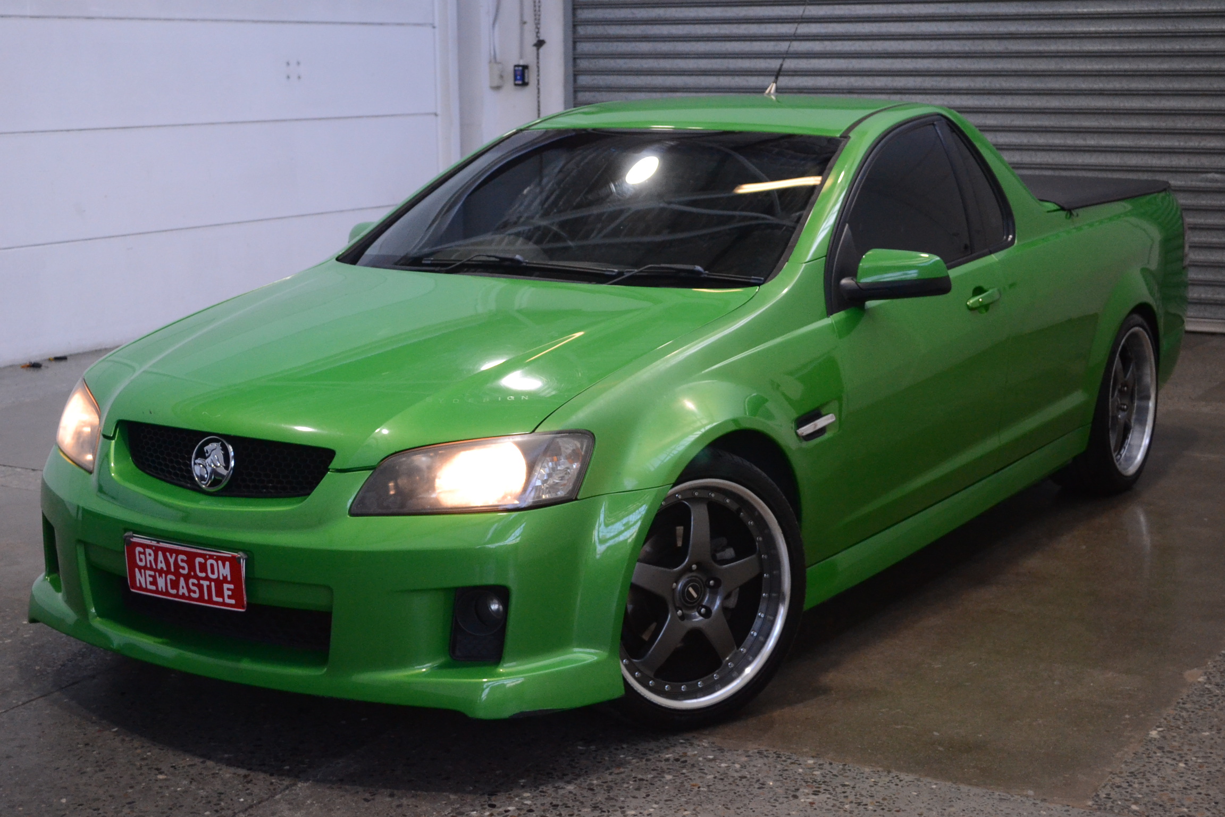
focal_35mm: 54
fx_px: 1837
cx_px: 612
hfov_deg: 36.9
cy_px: 408
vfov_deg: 25.1
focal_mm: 36
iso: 1600
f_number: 5
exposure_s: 1/320
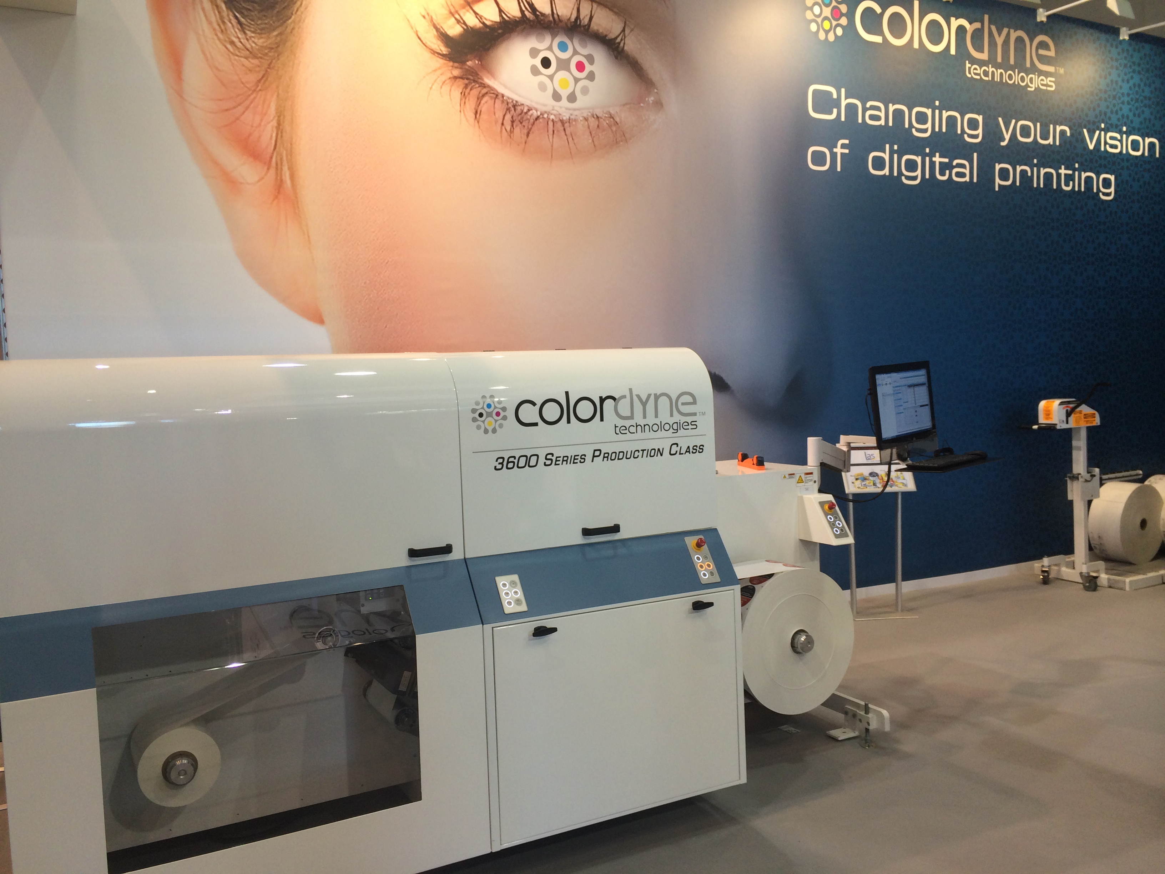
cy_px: 437
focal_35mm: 30
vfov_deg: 46.8
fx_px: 1010
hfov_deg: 60.0
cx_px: 582
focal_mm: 4.12
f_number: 2.2
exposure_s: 1/50
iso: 50
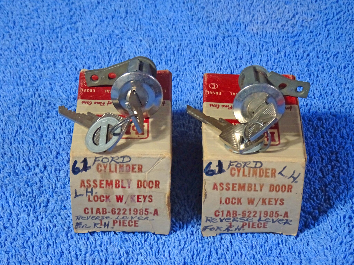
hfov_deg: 24.4
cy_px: 132
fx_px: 818
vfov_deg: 18.4
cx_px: 177
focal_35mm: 80
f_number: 5
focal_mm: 13.69
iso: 800
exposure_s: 1/15
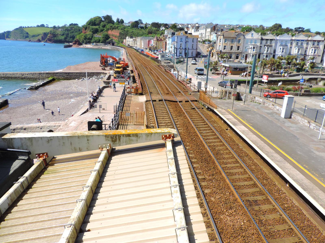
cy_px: 122
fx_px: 225
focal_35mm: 24
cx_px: 162
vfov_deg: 56.8
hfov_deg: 71.6
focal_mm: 4.3
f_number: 3
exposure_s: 1/1000
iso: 80
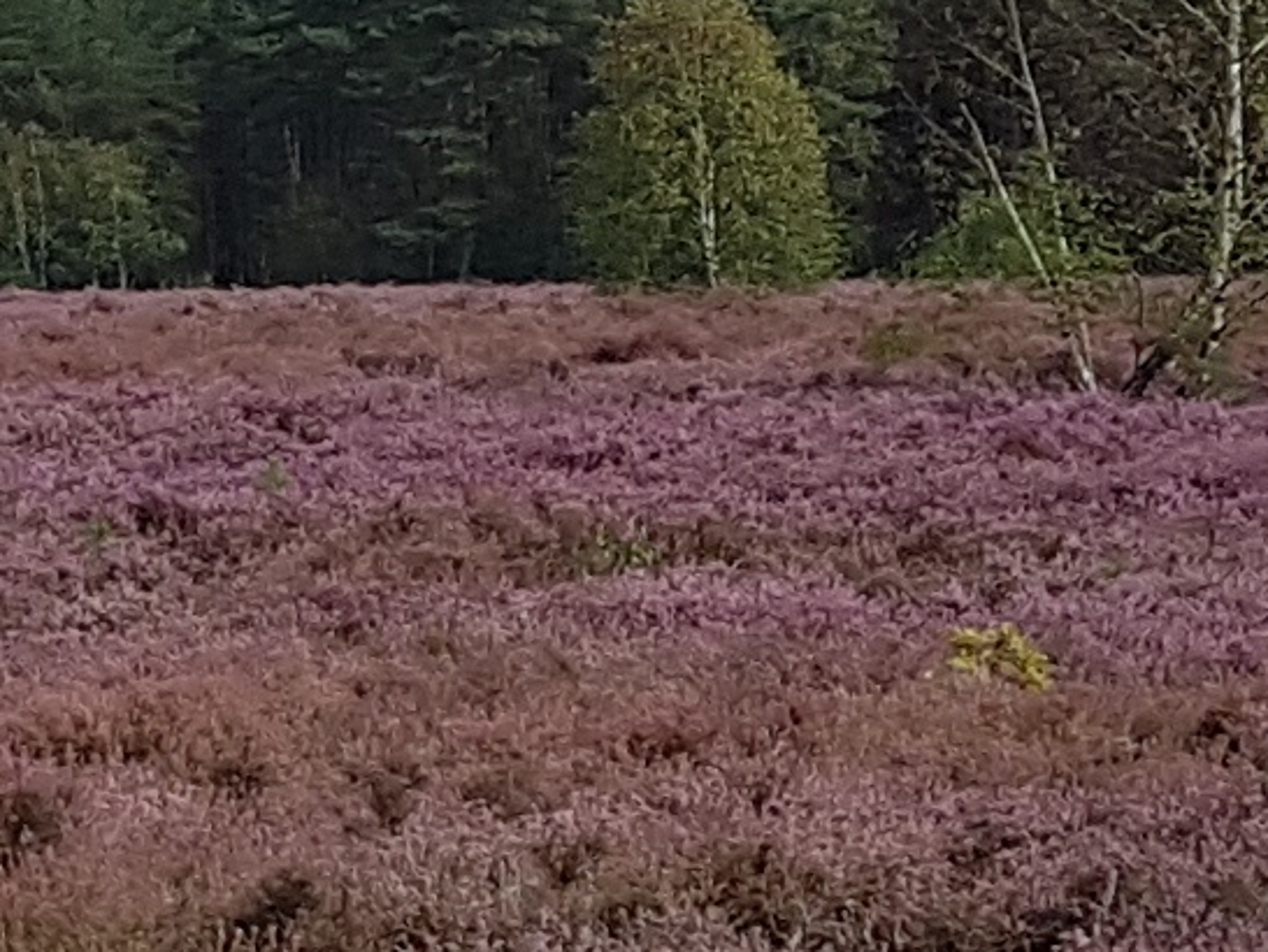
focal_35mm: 192
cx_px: -669
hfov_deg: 10.0
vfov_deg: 7.7
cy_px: 327
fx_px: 7036
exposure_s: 1/2464
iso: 50
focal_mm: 4.2
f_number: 1.7
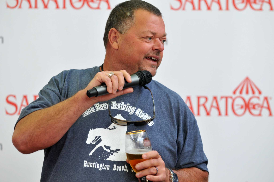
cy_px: 91
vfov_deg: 7.3
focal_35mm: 188
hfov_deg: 11.0
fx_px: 1425
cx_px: 137
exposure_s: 1/250
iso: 400
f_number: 2.8
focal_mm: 125
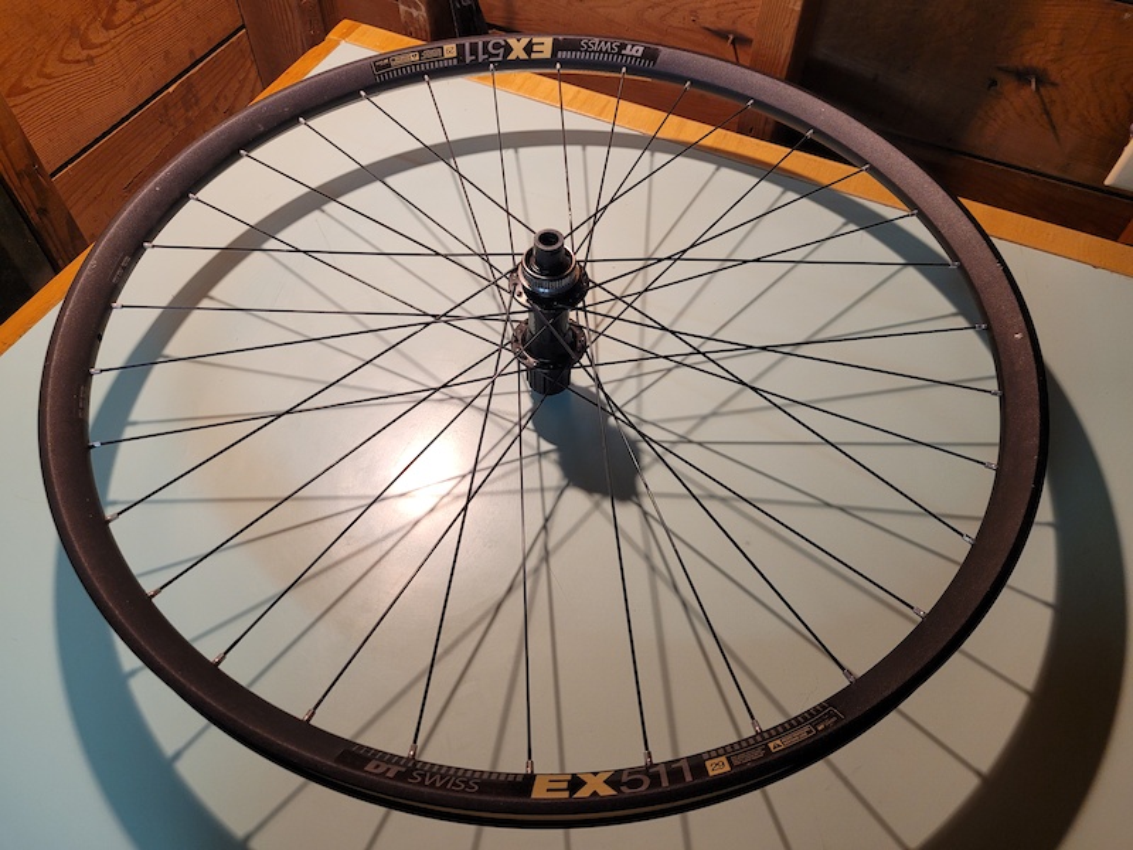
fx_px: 851
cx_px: 566
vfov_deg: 53.1
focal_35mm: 26
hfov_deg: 67.3
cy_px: 425
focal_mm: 5.4
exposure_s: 1/120
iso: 200
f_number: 1.8
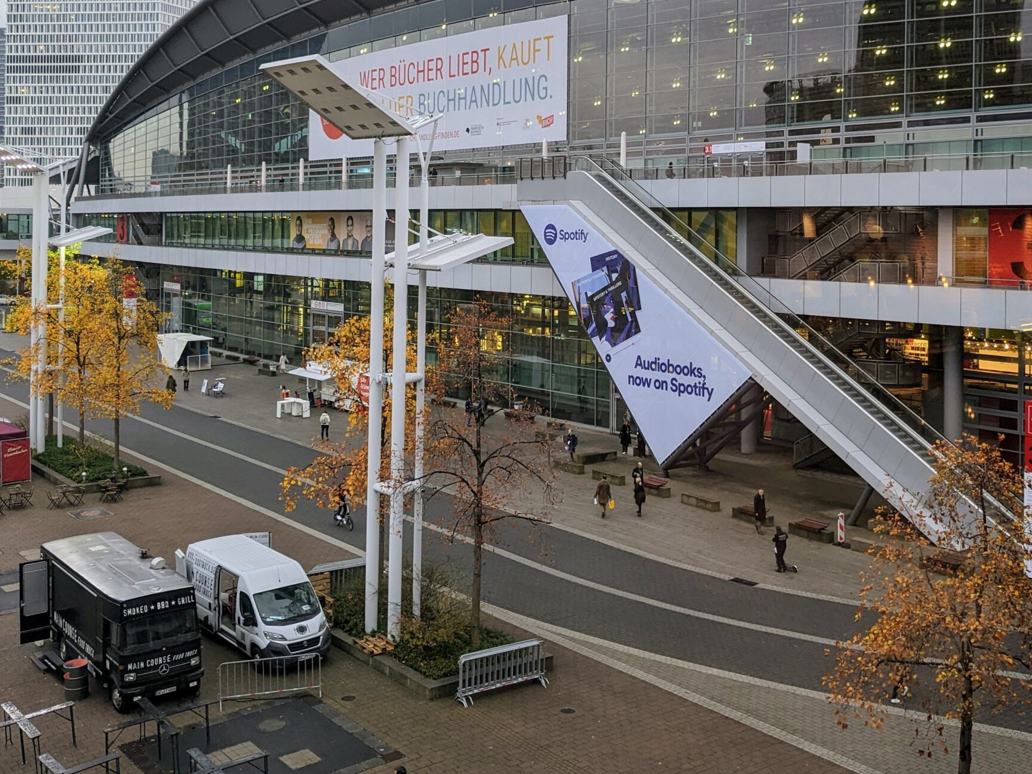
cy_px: 232
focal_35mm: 40
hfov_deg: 46.8
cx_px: 535
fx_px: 1193
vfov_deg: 35.5
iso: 64
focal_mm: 4.38
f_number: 1.73
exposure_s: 1/99.9
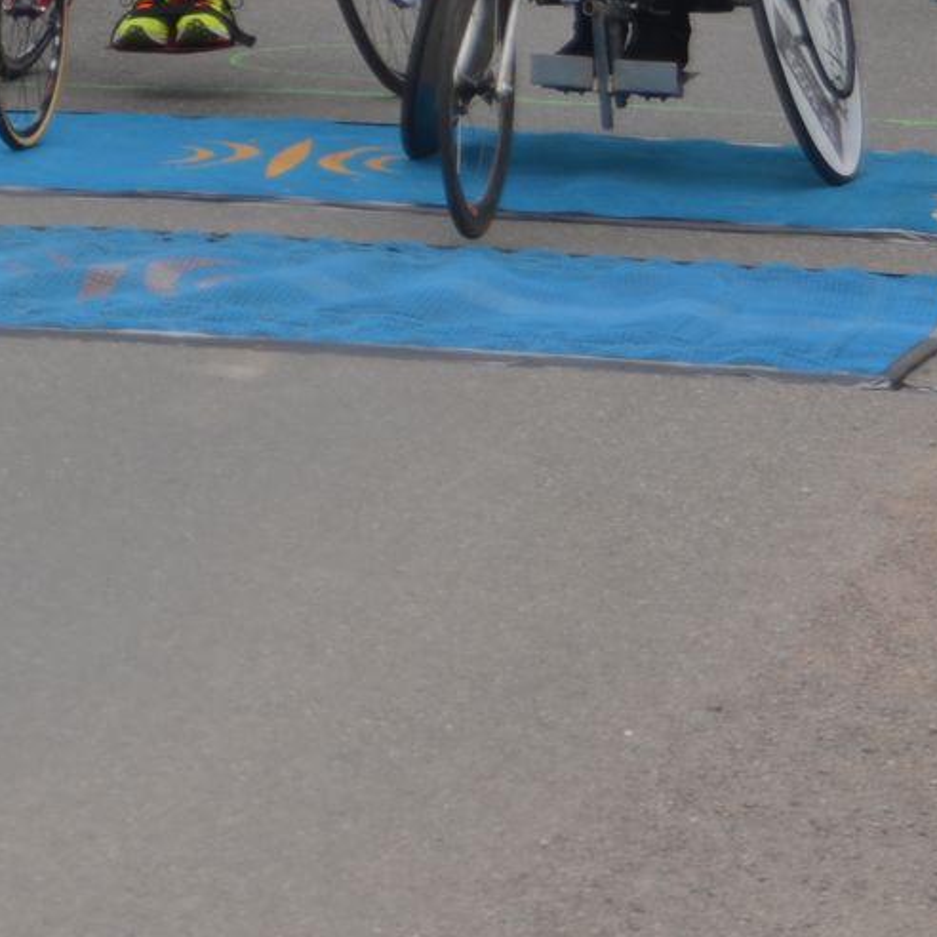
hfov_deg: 6.5
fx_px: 8115
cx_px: -363
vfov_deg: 6.6
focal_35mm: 265
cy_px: -269
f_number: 6.3
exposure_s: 1/160
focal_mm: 52
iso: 100
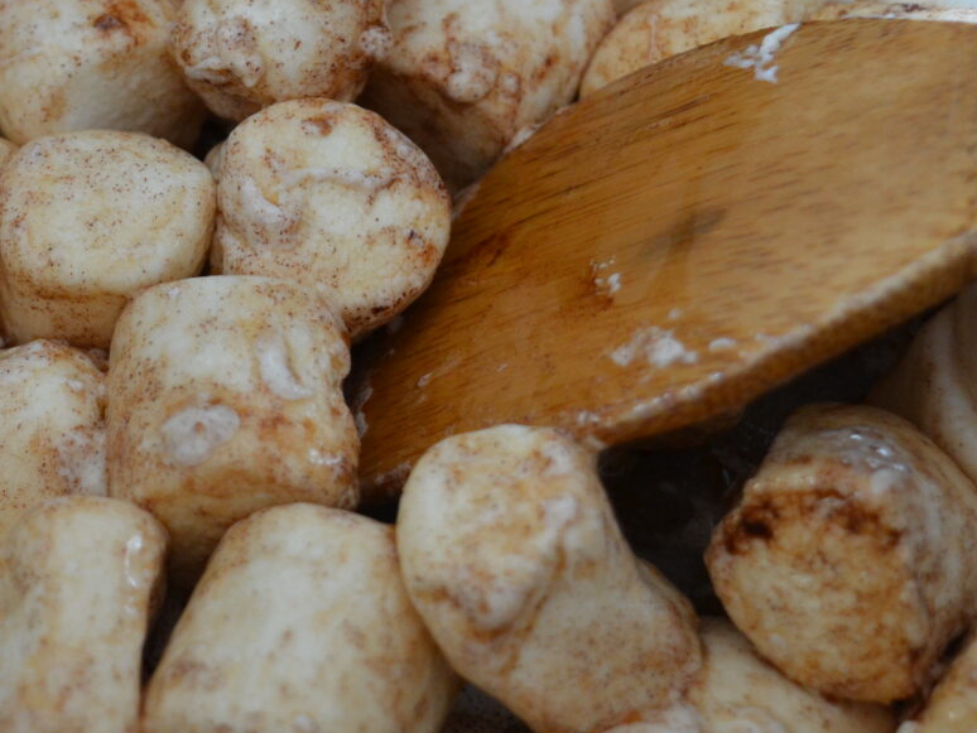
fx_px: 2342
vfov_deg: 17.6
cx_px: 293
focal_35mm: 83
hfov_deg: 23.4
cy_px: 144
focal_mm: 29
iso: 800
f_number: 4.2
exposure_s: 1/60
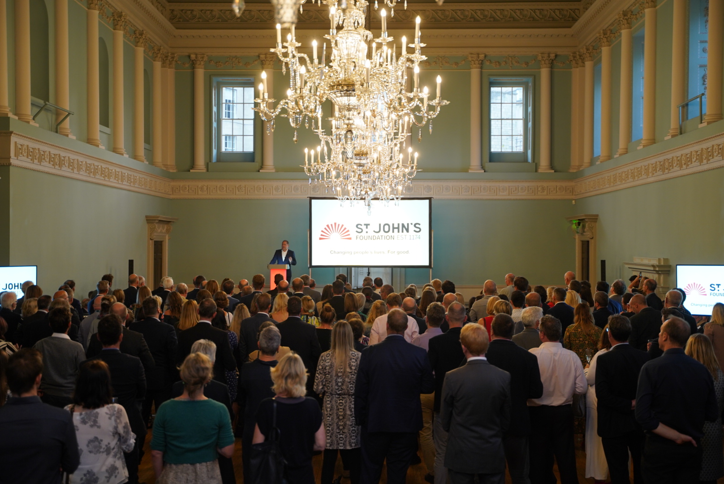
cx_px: 362
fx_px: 966
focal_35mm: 48
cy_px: 242
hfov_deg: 41.1
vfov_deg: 28.1
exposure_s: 1/50
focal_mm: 48
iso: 500
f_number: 2.8
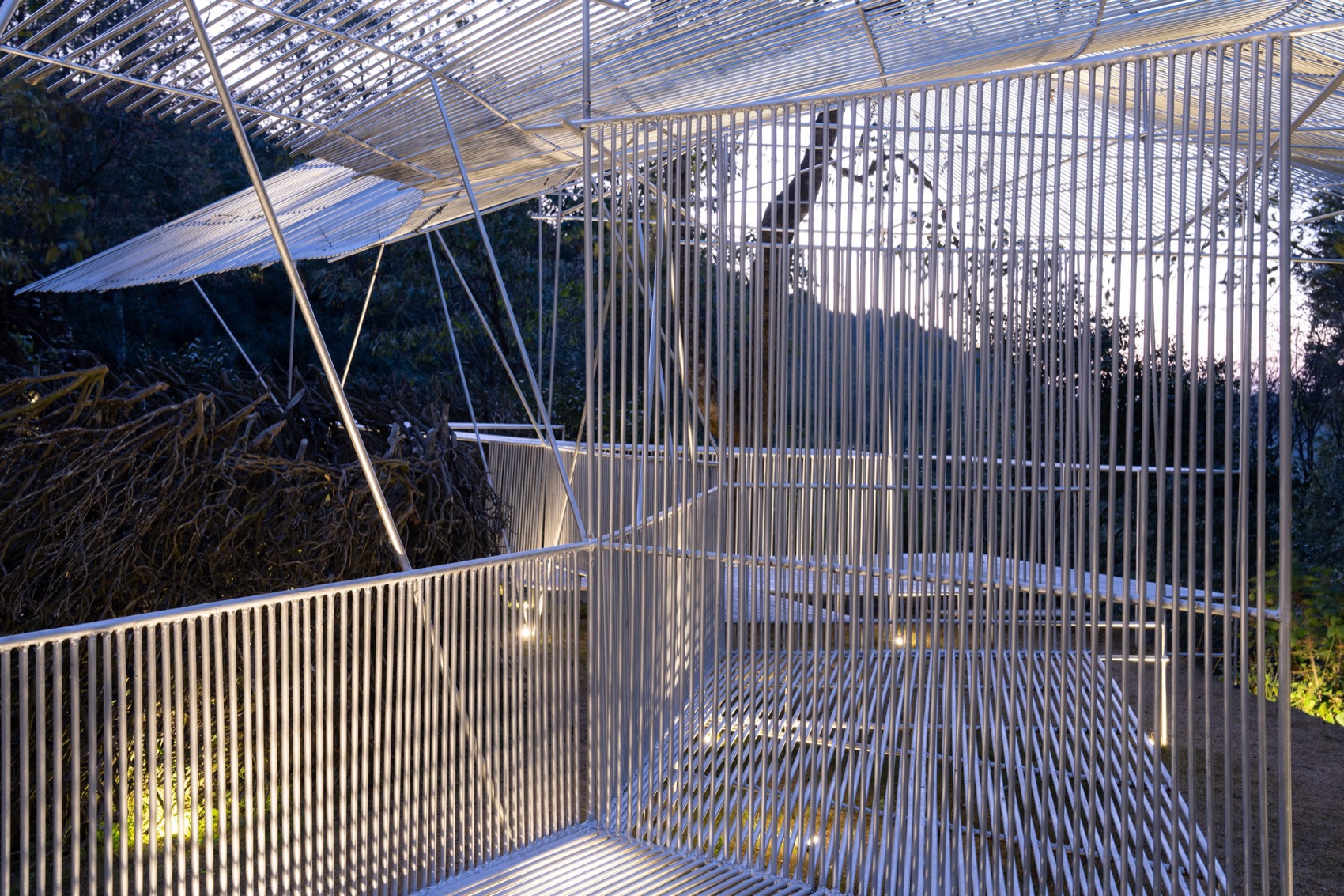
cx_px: 672
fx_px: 1418
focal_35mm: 38
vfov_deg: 35.0
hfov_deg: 50.7
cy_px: 448
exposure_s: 3.2
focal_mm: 38
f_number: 8
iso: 100
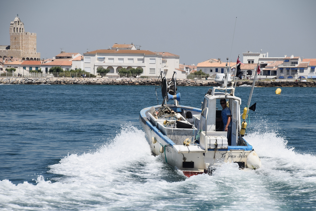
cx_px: 158
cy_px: 106
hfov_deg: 10.2
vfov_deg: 6.8
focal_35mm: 202
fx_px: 1777
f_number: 8
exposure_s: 1/2000
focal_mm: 135
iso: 360
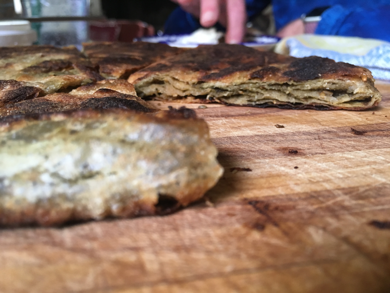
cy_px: 146
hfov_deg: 61.7
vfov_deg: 48.2
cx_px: 195
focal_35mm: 29
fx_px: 327
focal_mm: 4.15
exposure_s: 1/30
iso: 125
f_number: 2.2
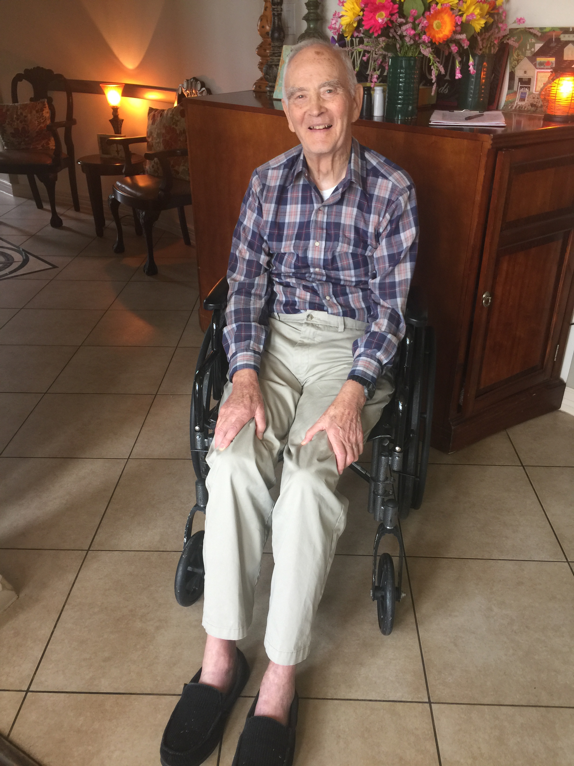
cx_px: 287
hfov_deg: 48.2
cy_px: 383
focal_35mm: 29
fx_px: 641
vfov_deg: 61.7
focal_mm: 4.15
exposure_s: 1/15
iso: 40
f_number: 2.2
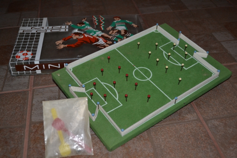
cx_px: 118
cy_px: 79
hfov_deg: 45.0
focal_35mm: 44
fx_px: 286
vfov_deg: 30.8
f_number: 4.5
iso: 900
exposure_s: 1/60
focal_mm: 29
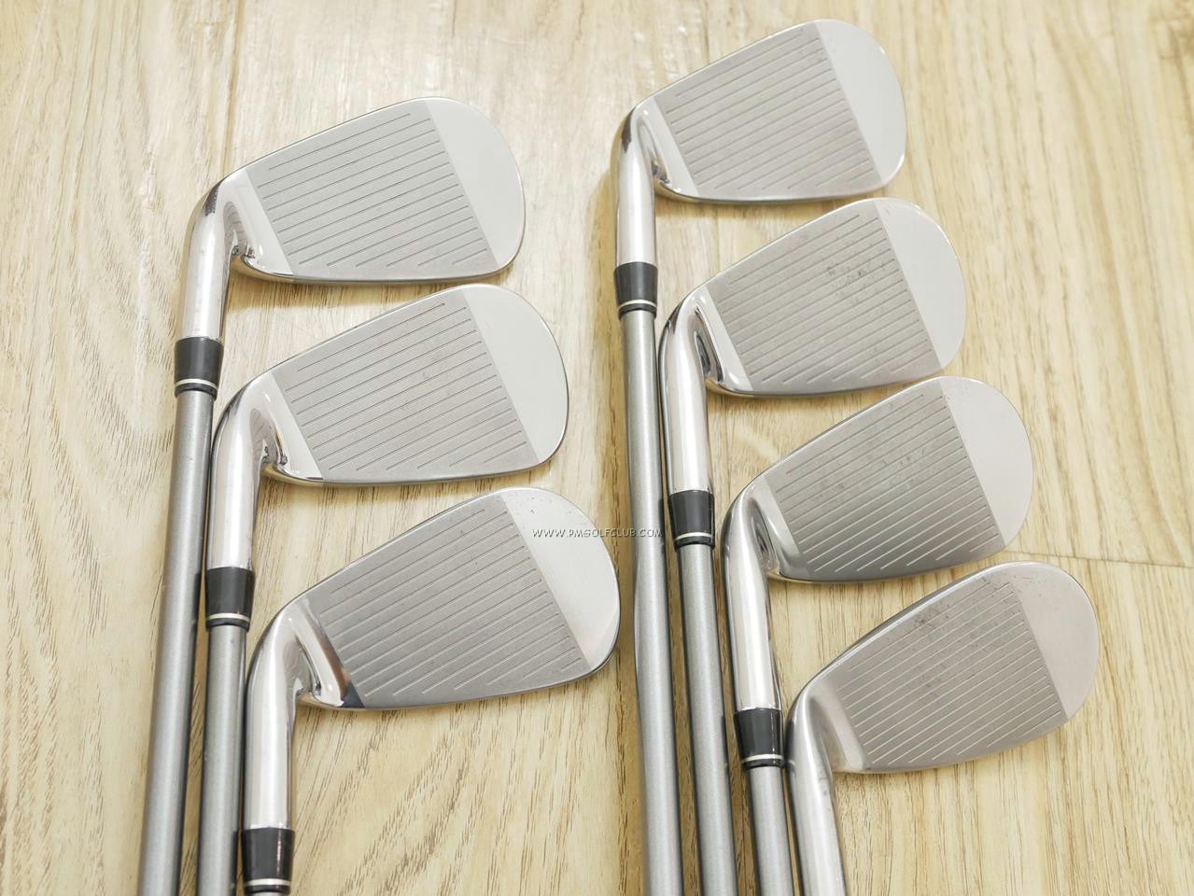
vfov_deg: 29.1
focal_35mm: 50
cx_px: 597
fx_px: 1725
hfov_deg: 38.2
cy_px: 448
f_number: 4
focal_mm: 25
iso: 1600
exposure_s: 1/50
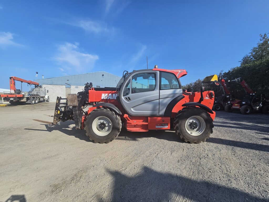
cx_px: 134
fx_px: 101
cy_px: 101
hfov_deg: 106.2
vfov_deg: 89.9
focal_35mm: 13
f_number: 2.2
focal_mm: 2.2
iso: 50
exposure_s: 1/2531
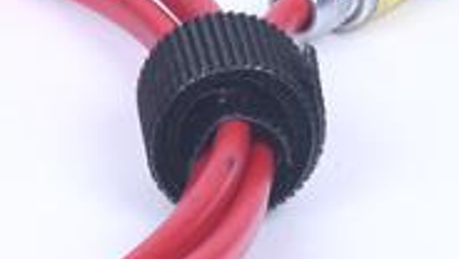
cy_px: 142
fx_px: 3241
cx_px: -152
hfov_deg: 8.0
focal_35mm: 266
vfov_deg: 4.6
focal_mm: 52
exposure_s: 1/200
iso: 200
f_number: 16
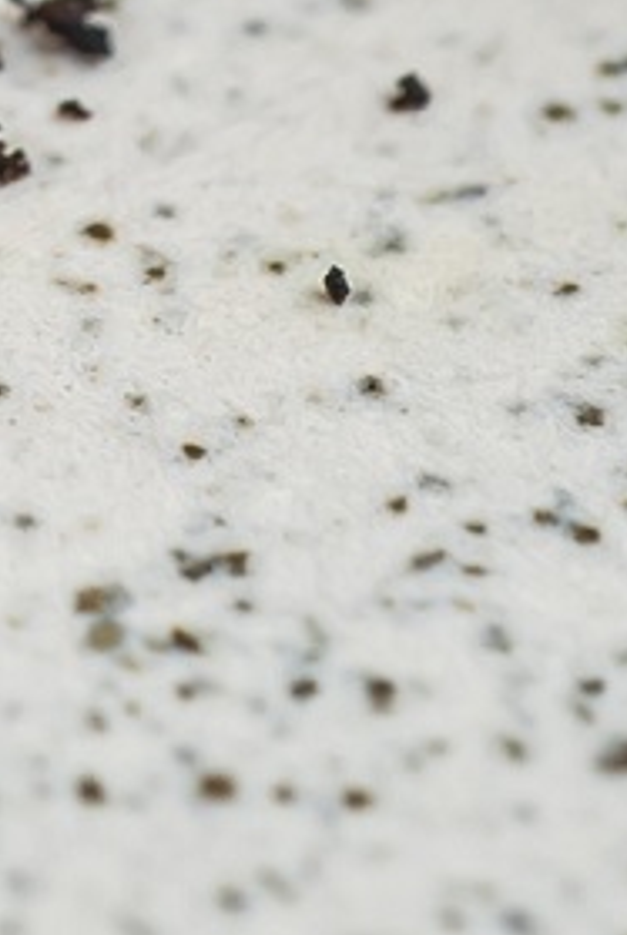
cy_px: -1610
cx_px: -1090
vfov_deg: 4.6
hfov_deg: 3.1
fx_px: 11295
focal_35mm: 434
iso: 125
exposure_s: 1/80
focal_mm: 50
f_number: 4
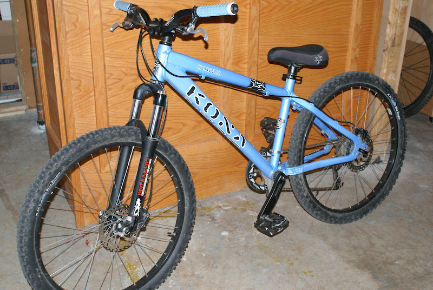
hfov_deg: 43.5
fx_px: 542
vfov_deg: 30.0
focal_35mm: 45
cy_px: 145
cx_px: 216
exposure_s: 1/60
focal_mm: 30
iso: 400
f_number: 5
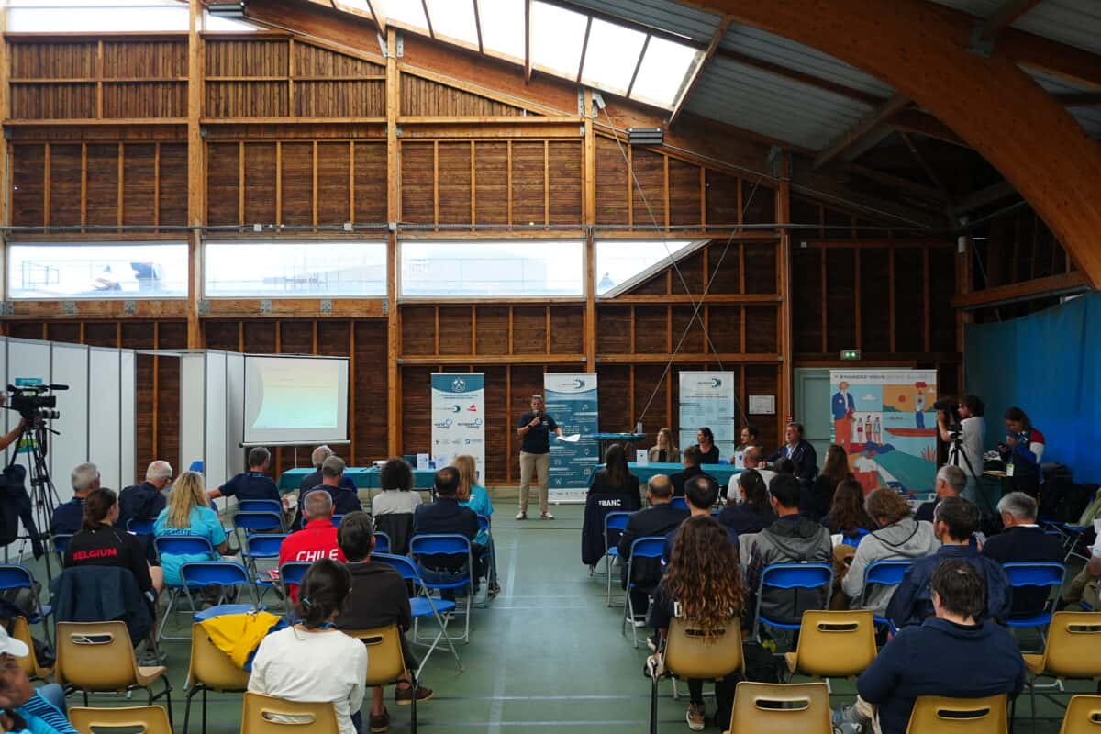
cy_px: 367
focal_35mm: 33
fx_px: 1009
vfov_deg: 40.0
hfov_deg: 57.2
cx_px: 550
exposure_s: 1/200
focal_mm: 22
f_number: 4
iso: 640
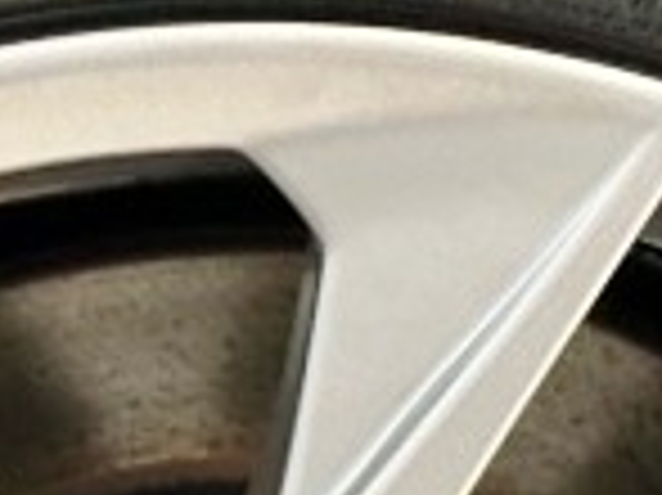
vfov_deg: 4.4
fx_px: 6382
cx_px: 171
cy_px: 968
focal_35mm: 334
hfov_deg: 5.9
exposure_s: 1/30
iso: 640
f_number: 1.78
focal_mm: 6.86
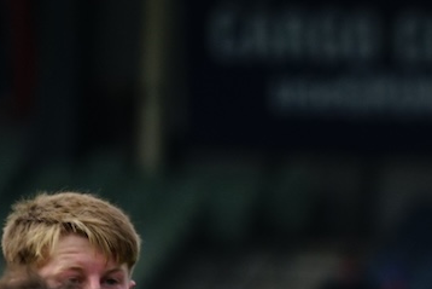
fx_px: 18547
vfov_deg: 0.9
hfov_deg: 1.3
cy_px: 580
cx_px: 1009
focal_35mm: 1545
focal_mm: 285
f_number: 5.6
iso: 500
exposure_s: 1/1250
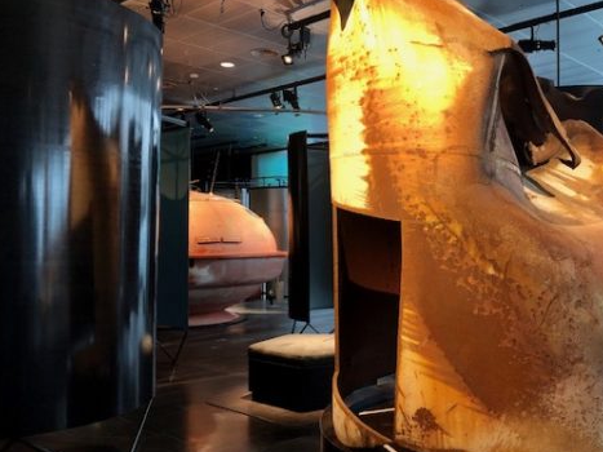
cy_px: 222
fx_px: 627
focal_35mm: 36
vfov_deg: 39.6
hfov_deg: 50.8
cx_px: 380
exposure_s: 1/20
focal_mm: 3.99
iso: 40
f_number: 1.8
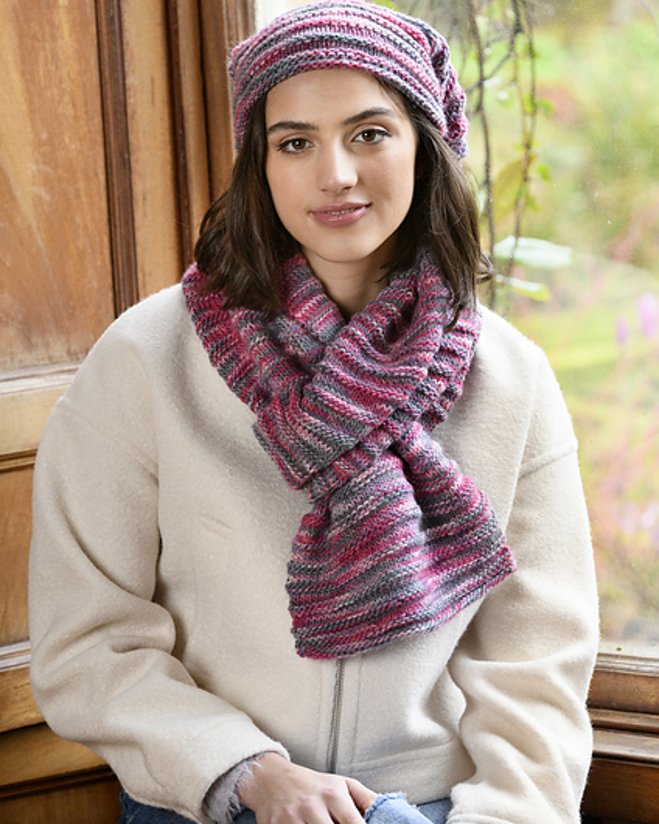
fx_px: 3316
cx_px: 330
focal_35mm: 136
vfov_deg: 14.2
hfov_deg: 11.4
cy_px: 361
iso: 400
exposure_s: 1/30
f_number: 6.3
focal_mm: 120
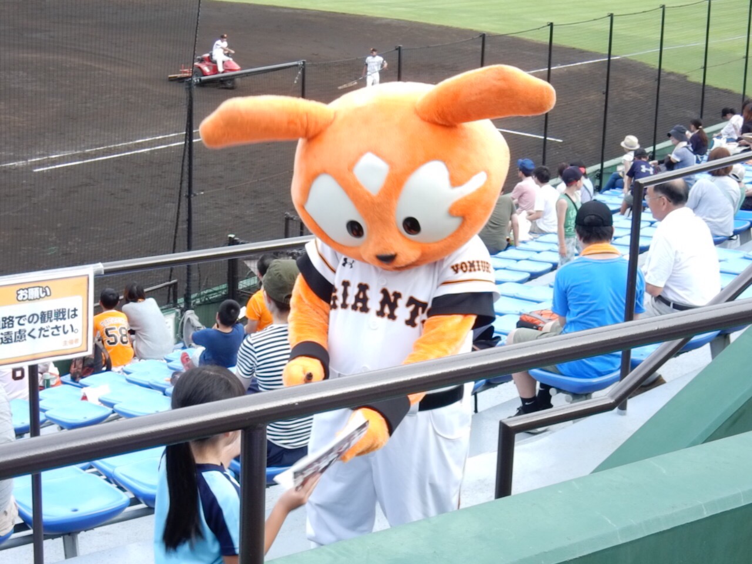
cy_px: 282
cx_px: 376
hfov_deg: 27.8
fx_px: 1521
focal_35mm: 70
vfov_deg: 21.0
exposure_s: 1/60
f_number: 4.8
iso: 125
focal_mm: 12.6
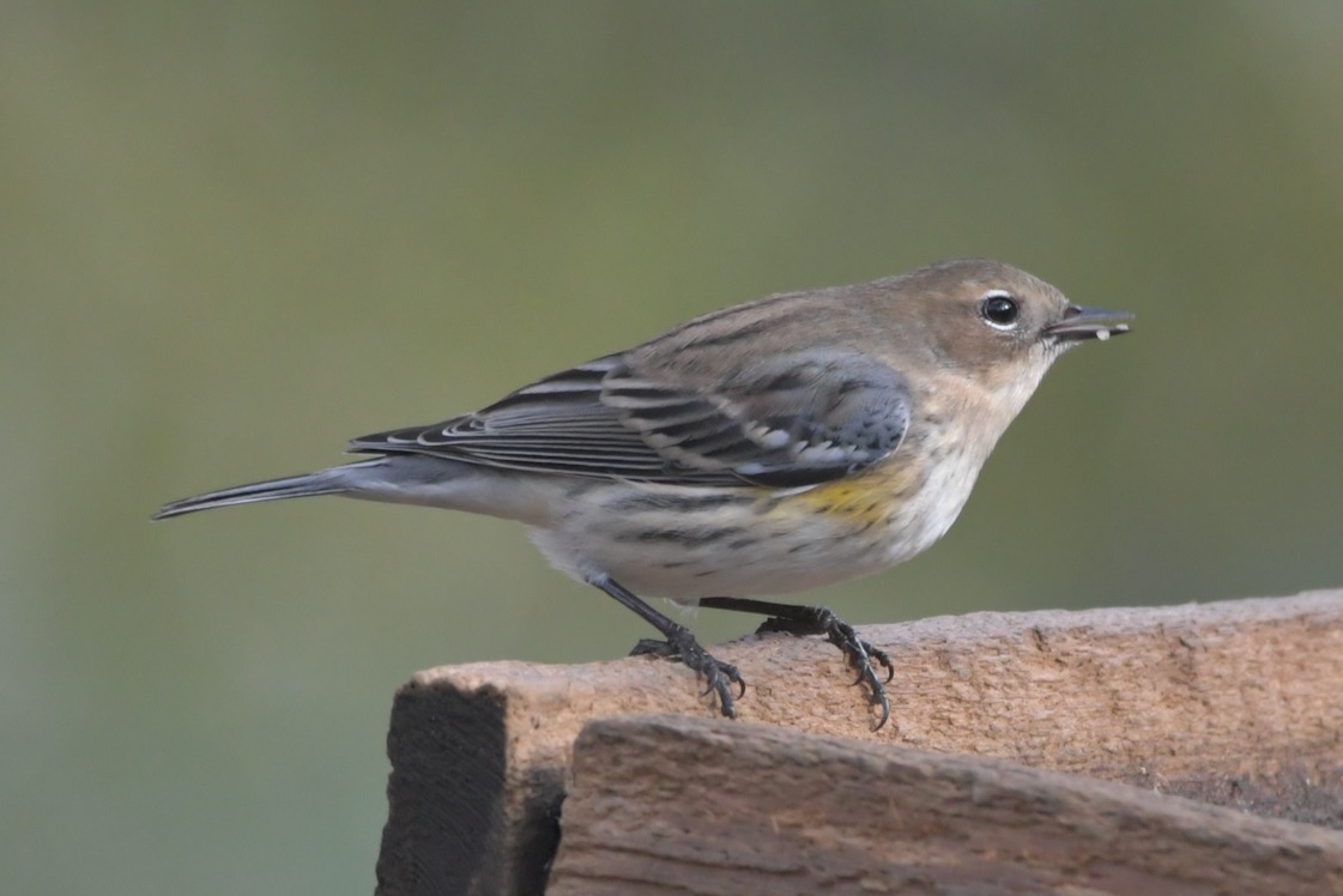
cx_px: 737
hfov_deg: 2.4
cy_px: 505
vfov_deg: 1.6
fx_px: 31940
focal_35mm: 856
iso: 2000
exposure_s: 1/400
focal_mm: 500
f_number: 7.1
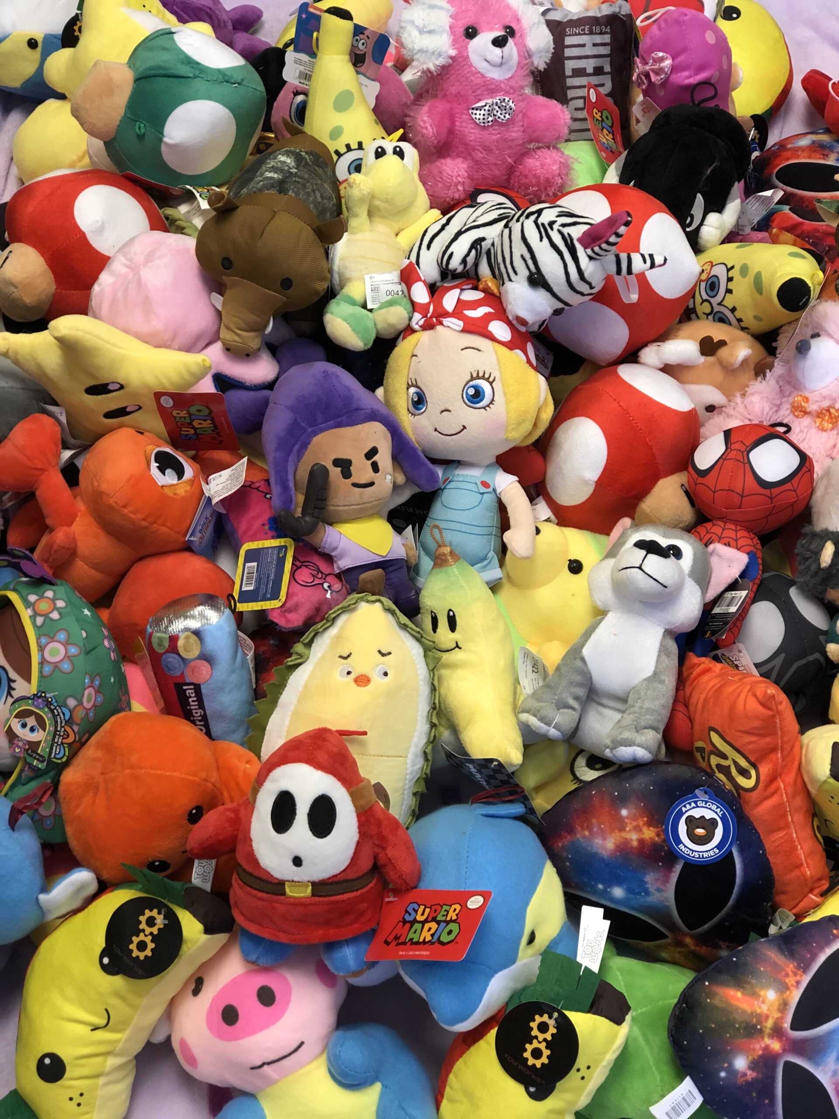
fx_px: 1842
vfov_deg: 33.8
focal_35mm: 57
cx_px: 420
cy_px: 560
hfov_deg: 25.7
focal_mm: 6.6
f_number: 2.8
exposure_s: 1/30
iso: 100
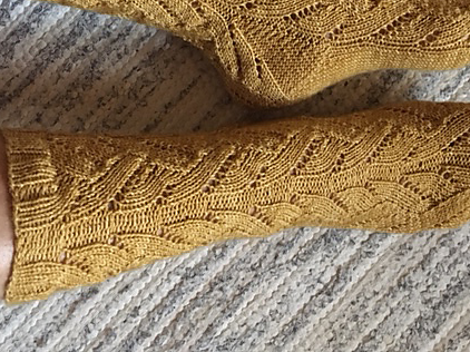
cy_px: 86
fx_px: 597
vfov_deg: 32.2
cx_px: 262
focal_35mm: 44
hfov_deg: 42.9
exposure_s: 1/17
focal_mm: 4.15
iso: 500
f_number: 2.2
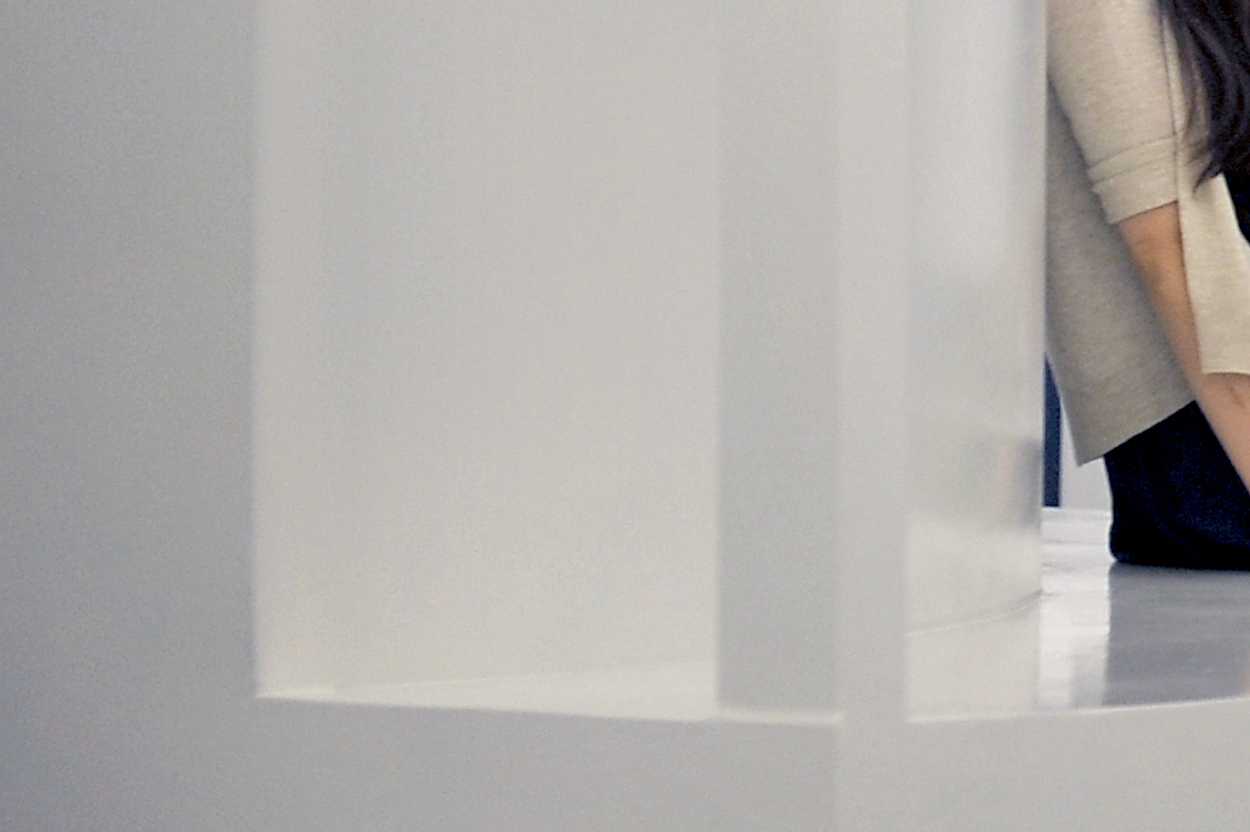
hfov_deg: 7.0
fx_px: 9891
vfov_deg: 4.8
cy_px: -199
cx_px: 2479
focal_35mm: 285
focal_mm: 70
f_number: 2.8
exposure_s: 1/125
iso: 560
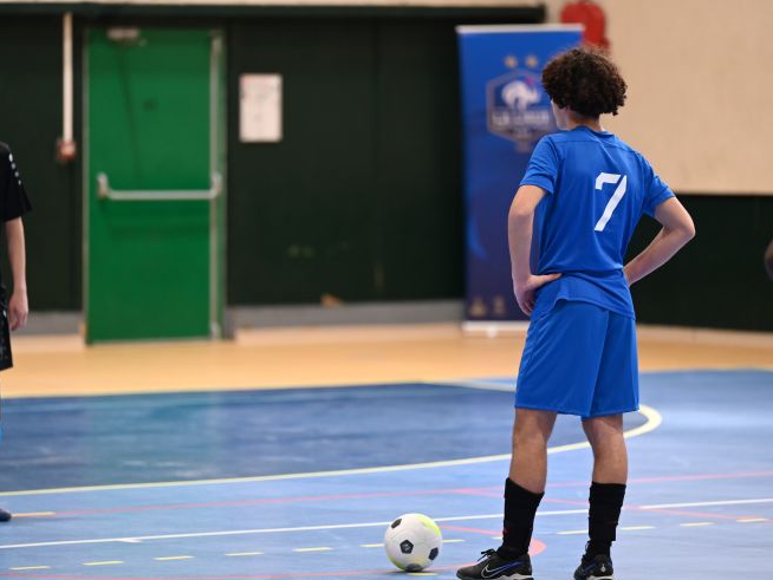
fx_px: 5250
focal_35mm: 235
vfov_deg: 6.3
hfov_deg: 8.4
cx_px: 358
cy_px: 275
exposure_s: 1/250
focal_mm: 200
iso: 2200
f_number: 2.8
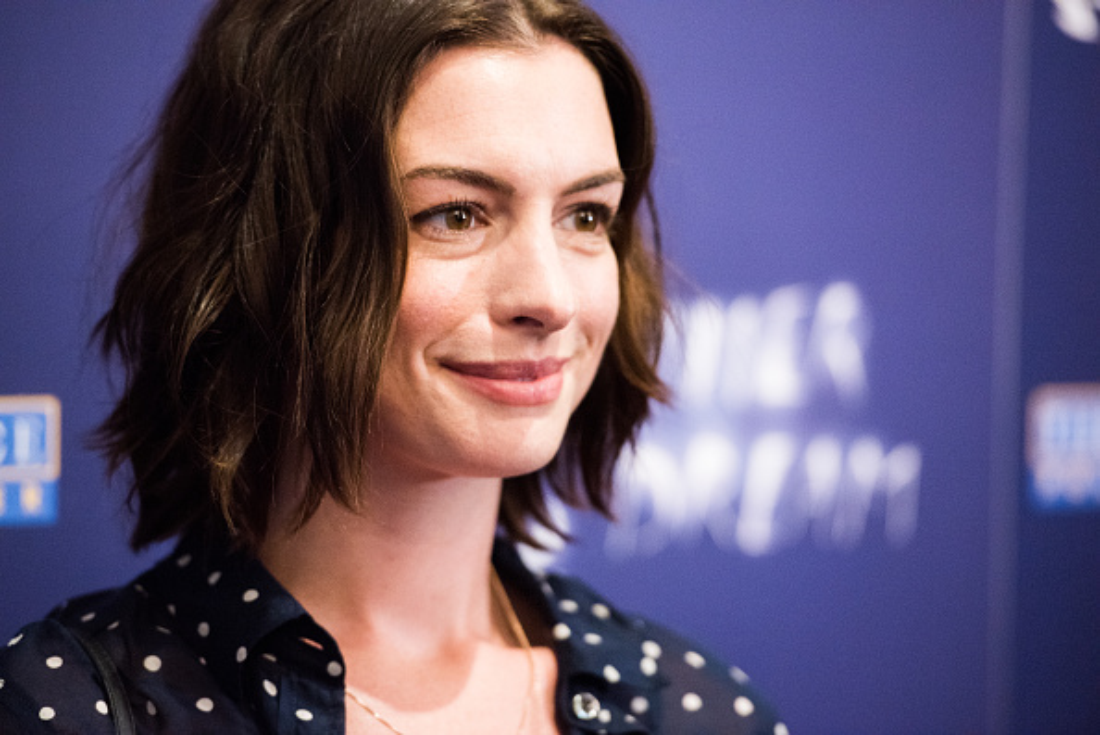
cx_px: 550
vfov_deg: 6.9
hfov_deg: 10.3
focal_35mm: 200
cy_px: 368
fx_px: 6115
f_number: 3.2
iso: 2500
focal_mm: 200
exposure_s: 1/320
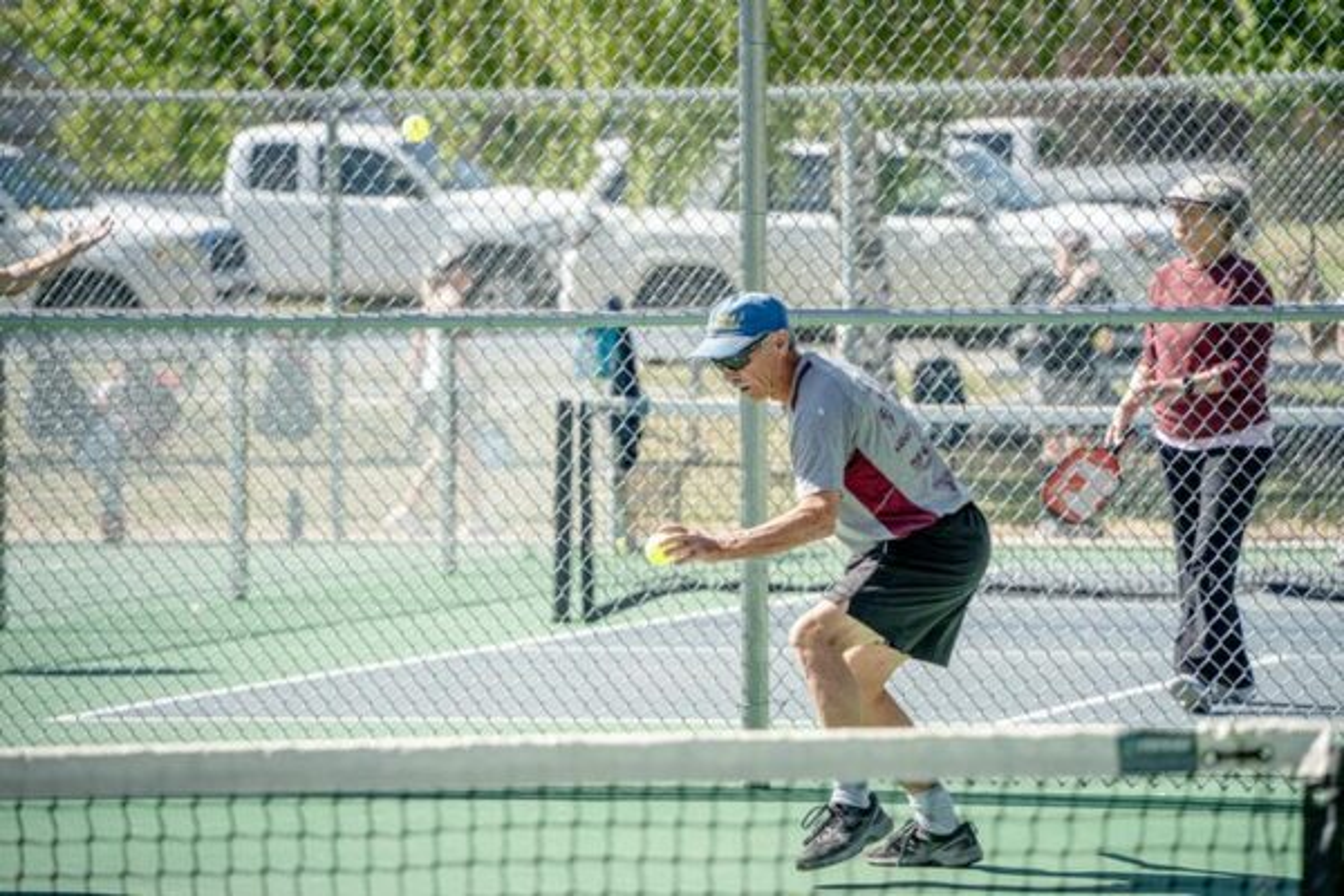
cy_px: 448
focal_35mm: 200
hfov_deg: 10.3
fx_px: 7466
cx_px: 672
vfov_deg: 6.9
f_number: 5.6
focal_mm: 200
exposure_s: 1/800
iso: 200
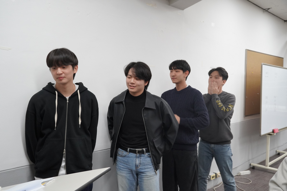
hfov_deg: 57.2
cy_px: 96
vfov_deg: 40.0
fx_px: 263
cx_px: 144
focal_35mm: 33
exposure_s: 1/160
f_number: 4
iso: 1600
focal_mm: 22
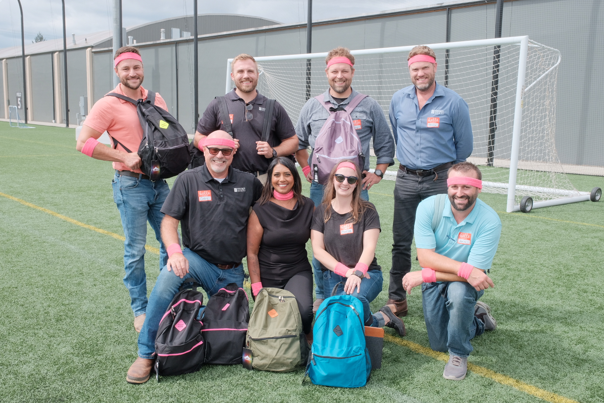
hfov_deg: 49.6
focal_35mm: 39
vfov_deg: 34.2
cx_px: 302
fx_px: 654
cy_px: 202
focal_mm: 25.7
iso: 1000
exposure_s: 1/250
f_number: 13
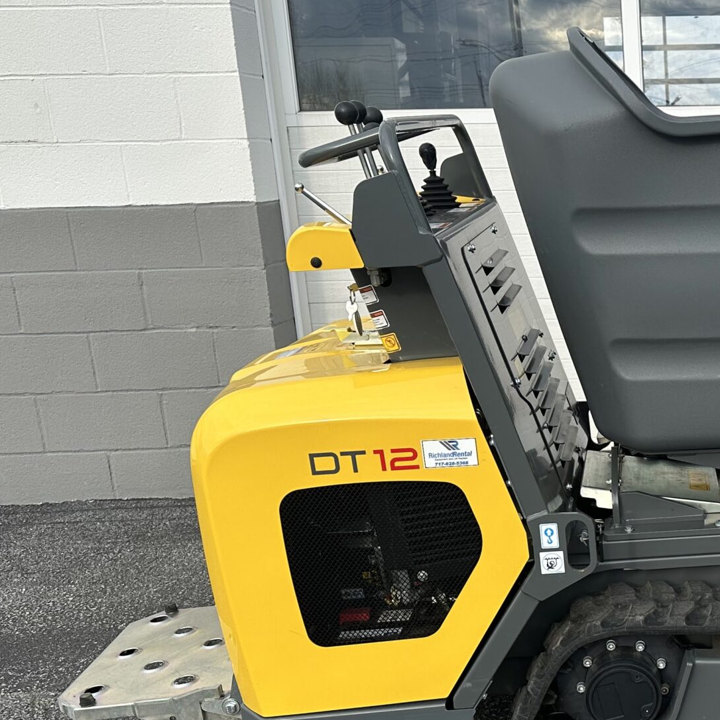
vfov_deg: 33.8
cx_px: 752
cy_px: 474
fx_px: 1177
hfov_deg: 31.0
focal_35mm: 50
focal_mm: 6.86
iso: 80
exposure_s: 1/1779
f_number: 1.78
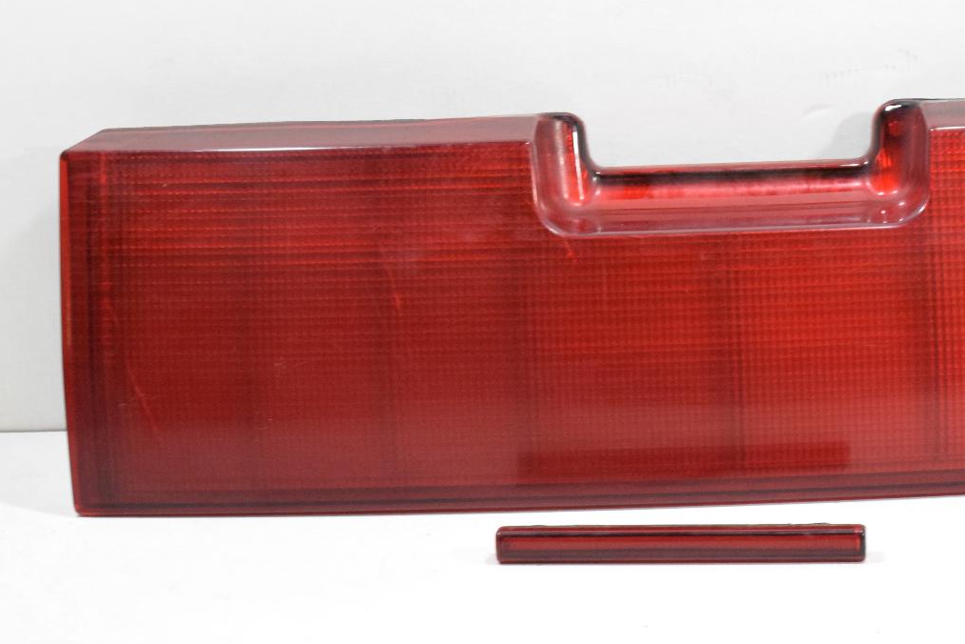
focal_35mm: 109
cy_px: 283
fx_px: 2922
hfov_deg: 18.6
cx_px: 746
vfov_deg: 12.6
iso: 3200
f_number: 10
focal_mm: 46
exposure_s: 1/60
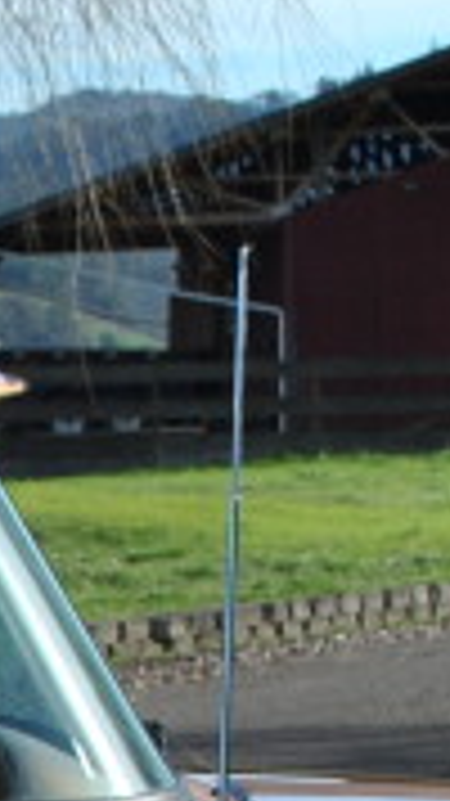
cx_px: -891
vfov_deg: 7.8
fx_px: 5775
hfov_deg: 4.3
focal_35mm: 272
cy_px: 1226
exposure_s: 1/200
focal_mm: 30
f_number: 7.1
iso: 100
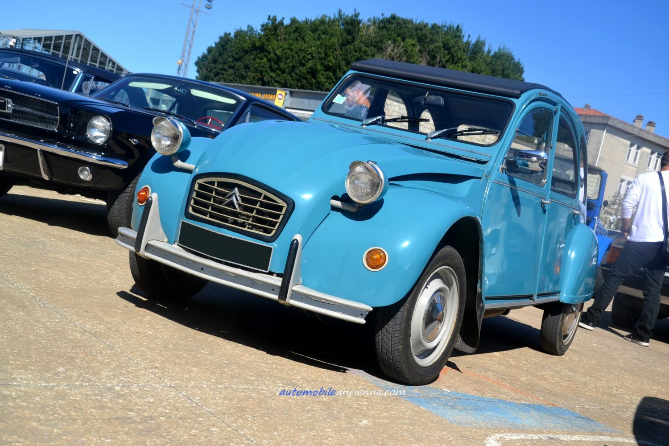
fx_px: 892
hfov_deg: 41.1
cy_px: 223
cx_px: 334
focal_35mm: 48
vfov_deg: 28.1
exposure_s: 1/1600
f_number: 6.3
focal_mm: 32
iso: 400
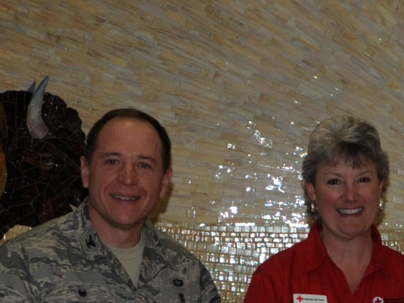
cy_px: 394
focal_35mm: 190
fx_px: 2217
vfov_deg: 7.7
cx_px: 463
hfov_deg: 10.3
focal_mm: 35
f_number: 5.6
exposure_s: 1/200
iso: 800
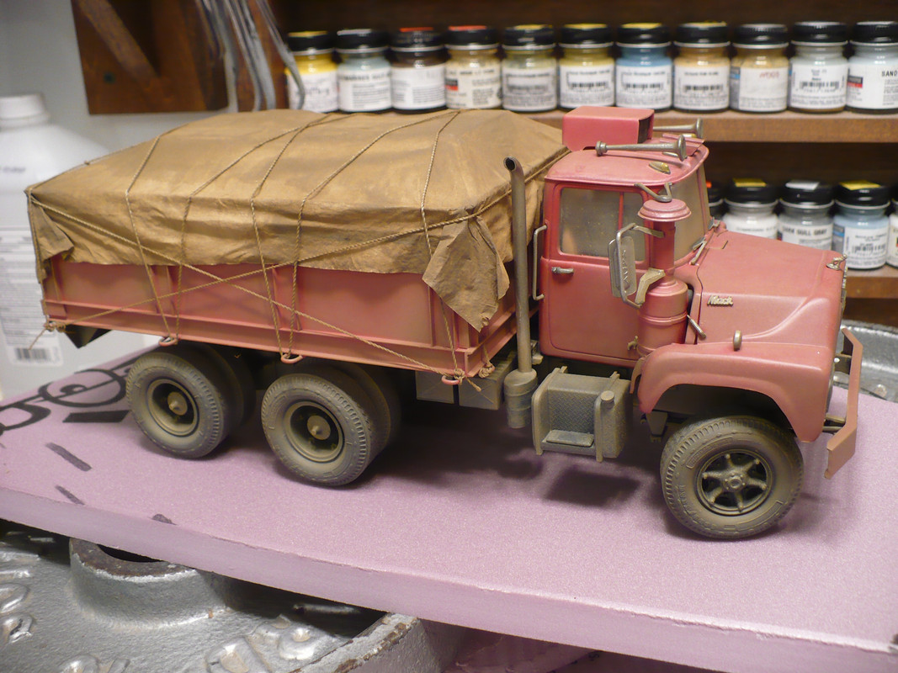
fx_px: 960
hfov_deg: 50.1
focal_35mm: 37
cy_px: 336
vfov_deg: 38.7
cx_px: 449
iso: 200
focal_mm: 6.1
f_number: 2.8
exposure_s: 1/13
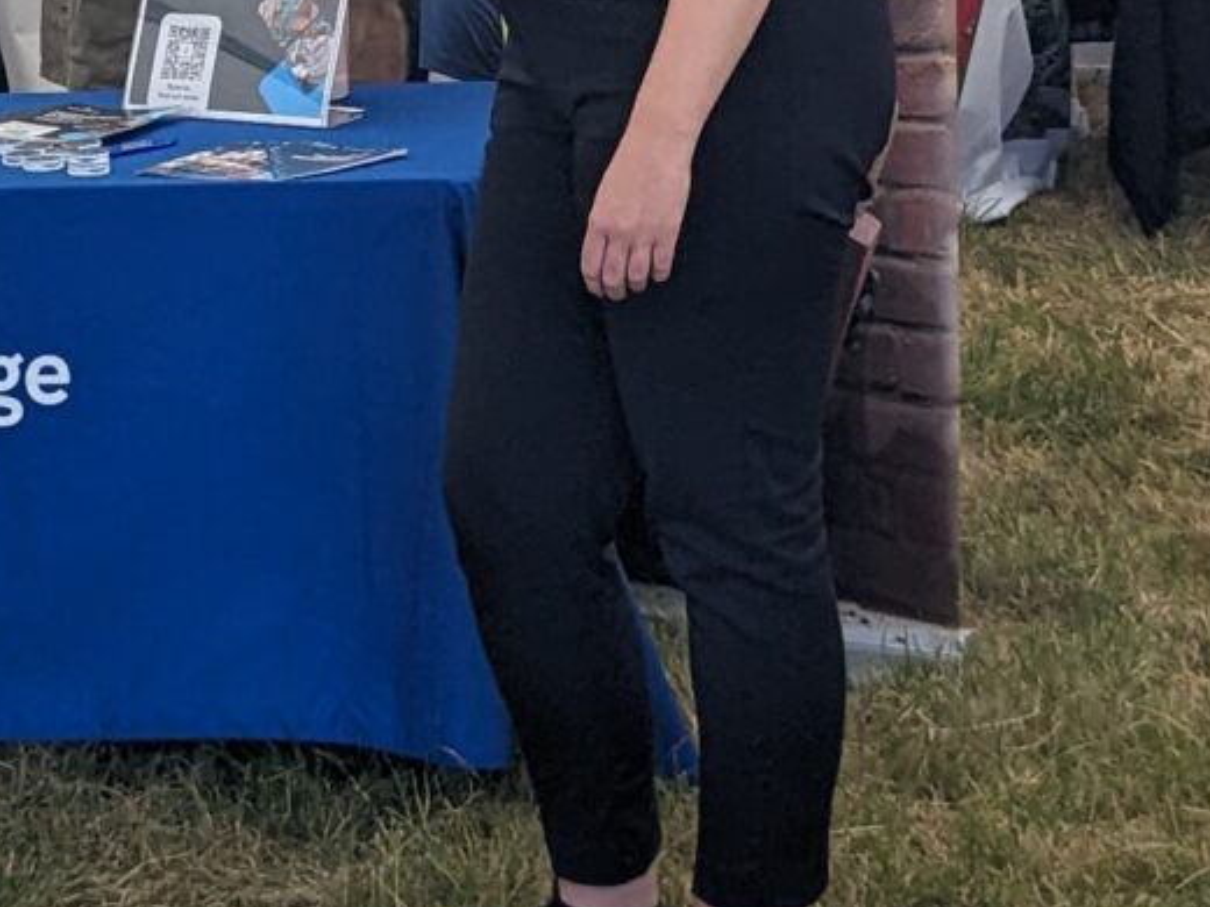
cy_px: -640
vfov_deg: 10.6
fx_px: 4649
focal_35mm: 133
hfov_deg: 14.8
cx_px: 316
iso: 86
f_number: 1.73
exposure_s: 1/433
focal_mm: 4.38
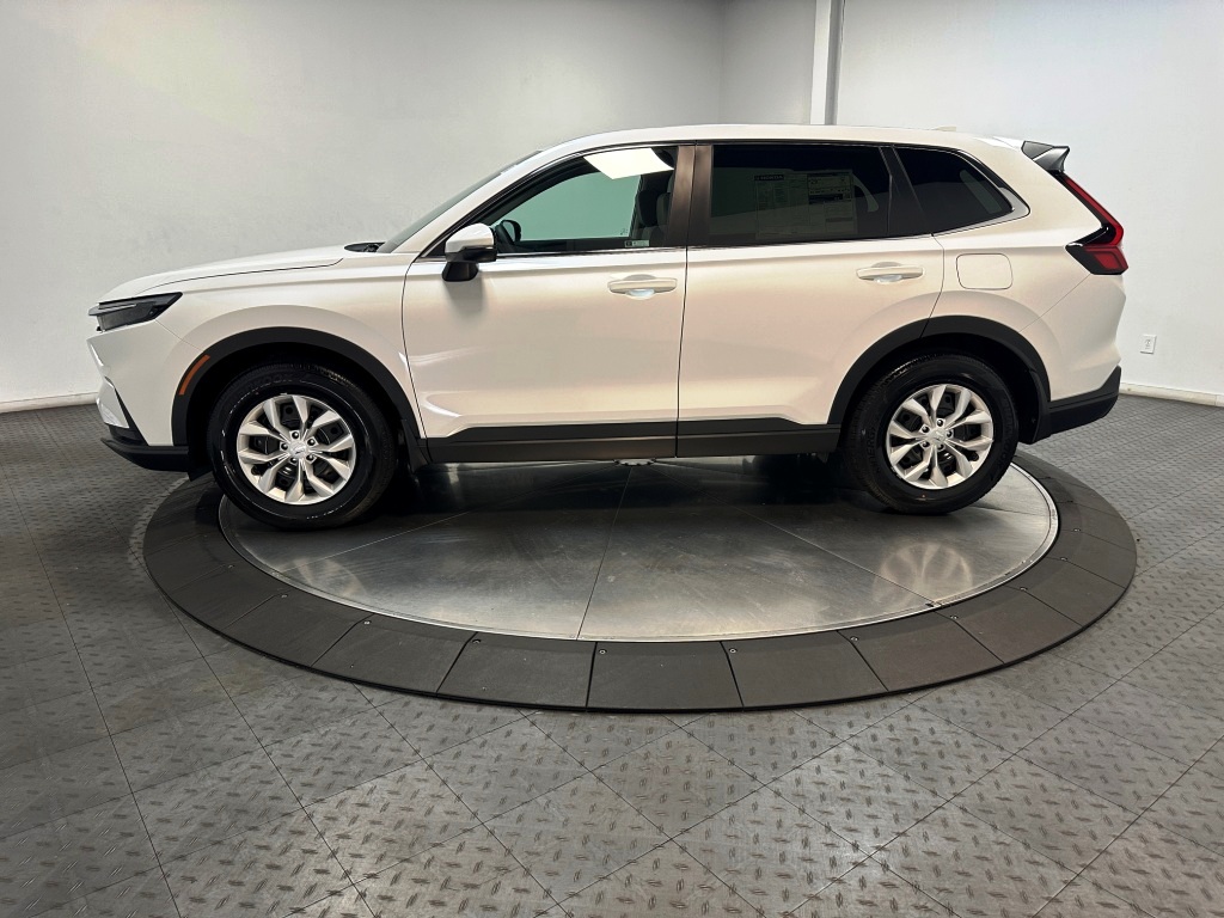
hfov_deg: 71.6
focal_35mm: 24
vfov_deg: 56.8
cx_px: 612
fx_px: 849
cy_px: 459
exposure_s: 1/60
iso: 200
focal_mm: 6.86
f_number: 1.78
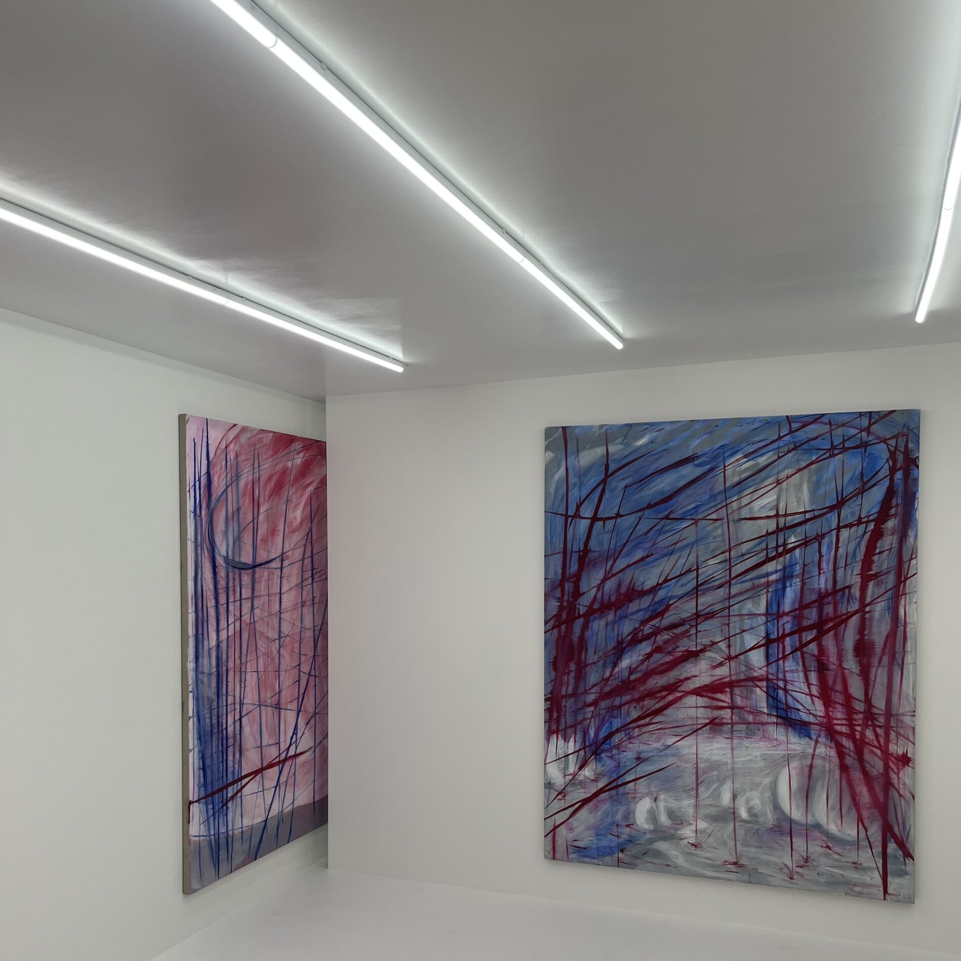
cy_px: 569
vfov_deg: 52.2
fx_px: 974
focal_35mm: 31
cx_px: 486
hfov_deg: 52.5
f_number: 1.6
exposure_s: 1/234
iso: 50
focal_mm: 5.1
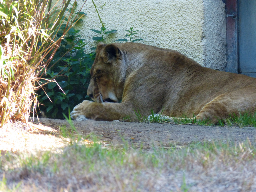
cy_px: 96
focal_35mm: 445
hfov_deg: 4.5
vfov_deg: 3.3
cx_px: 128
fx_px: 3291
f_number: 4.4
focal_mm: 80.1
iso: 320
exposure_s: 1/100
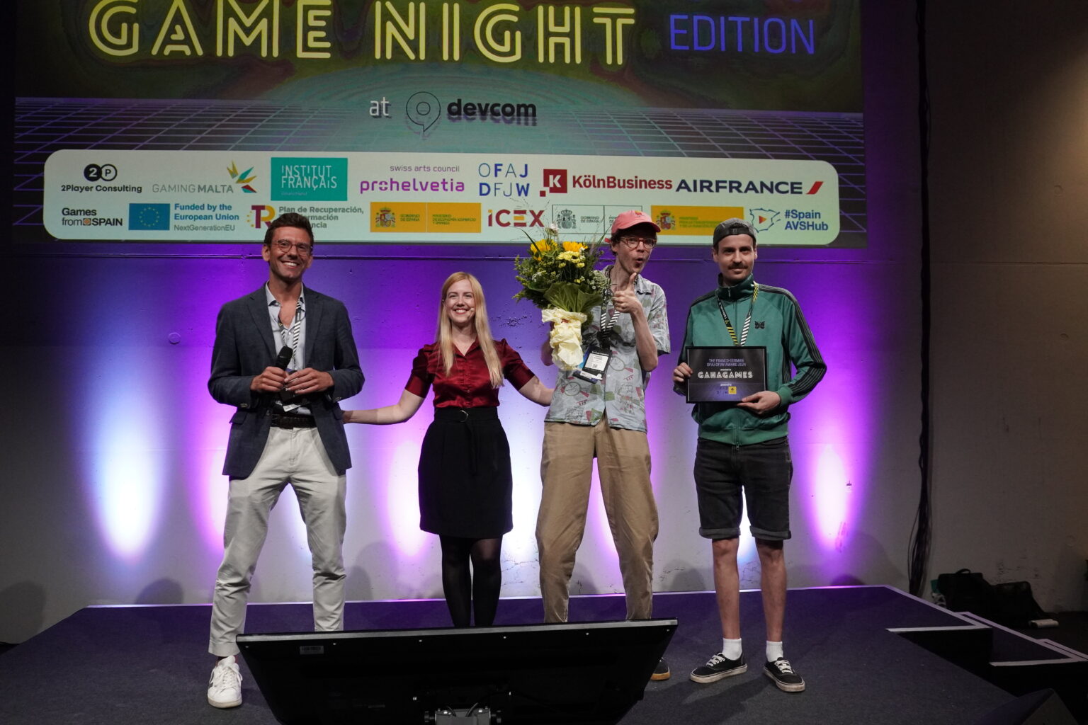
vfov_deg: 45.7
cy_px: 362
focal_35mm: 28
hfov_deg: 64.6
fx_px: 861
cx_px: 544
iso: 2500
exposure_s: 1/500
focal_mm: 19
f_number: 7.1
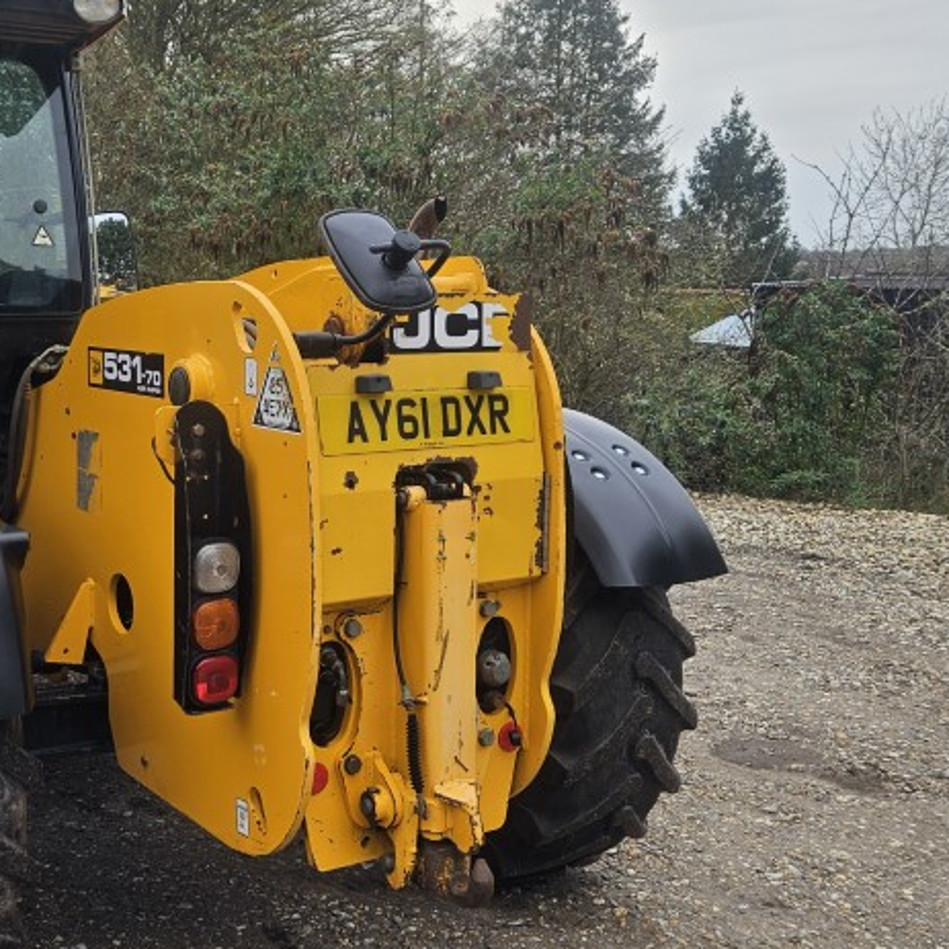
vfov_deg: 37.5
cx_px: 250
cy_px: 432
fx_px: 1396
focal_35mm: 45
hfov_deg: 36.8
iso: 25
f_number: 1.8
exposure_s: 1/185
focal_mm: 5.4
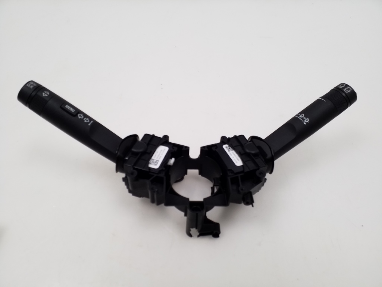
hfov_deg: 65.3
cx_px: 191
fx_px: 298
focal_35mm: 27
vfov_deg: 51.4
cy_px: 144
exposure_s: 1/50
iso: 50
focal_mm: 3.6
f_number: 1.9
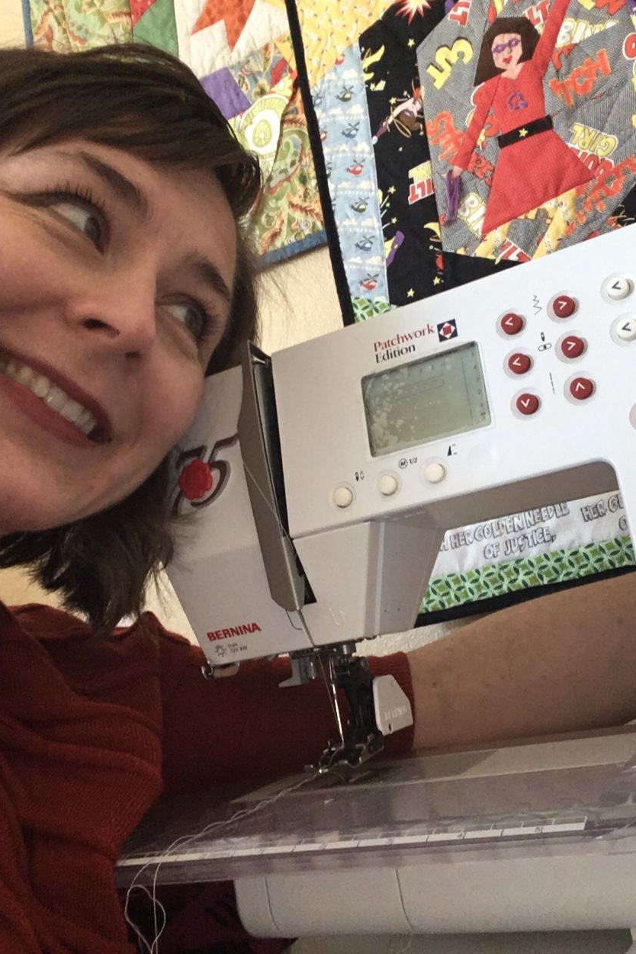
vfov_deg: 57.2
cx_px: 357
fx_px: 874
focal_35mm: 33
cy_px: 467
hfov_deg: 39.9
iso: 100
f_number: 2.4
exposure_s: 1/30
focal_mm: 2.15
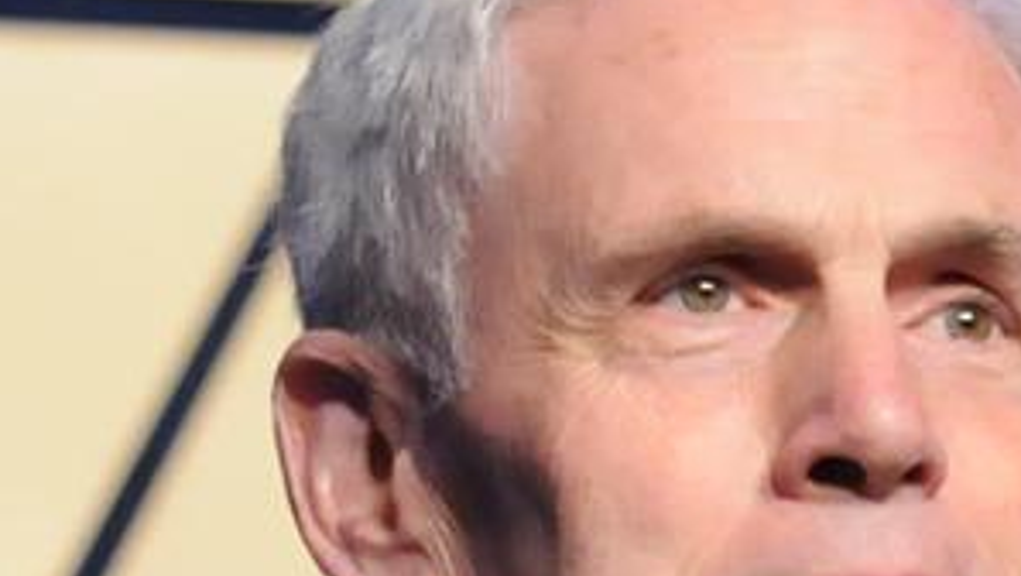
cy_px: 435
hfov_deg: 3.2
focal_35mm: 667
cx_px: 2063
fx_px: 18067
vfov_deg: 1.8
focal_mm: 78
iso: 2000
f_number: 4.5
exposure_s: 1/160
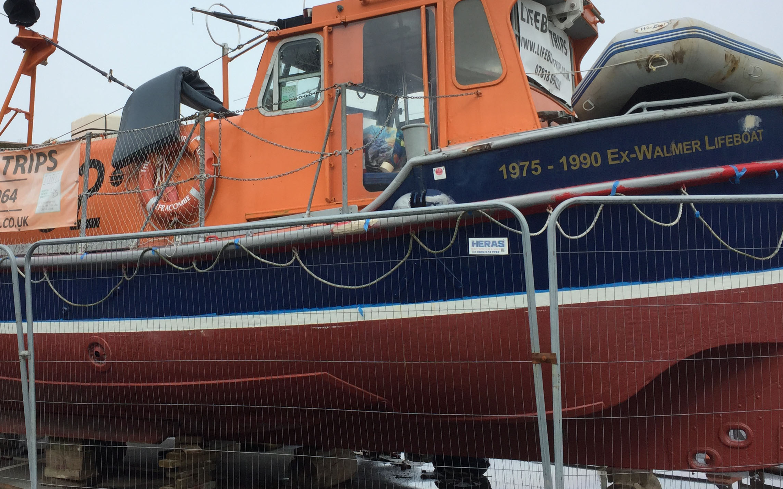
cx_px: 304
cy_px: 181
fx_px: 939
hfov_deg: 45.0
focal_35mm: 44
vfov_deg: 29.1
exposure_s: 1/1276
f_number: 2.2
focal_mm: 4.15
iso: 32
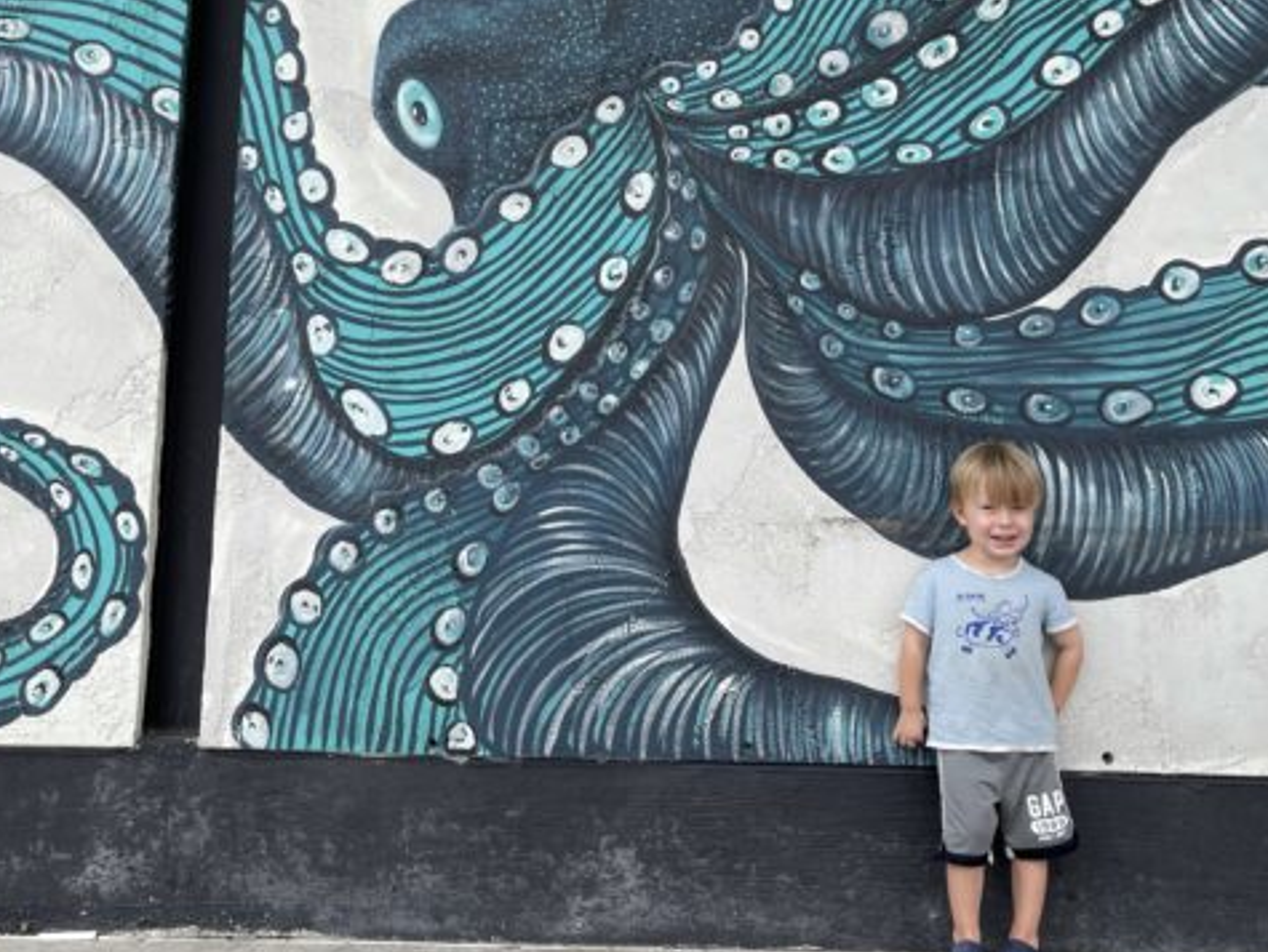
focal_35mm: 42
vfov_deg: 33.8
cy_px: 253
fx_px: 1540
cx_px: 563
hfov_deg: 44.7
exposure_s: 1/962
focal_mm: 5.1
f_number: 1.6
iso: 32
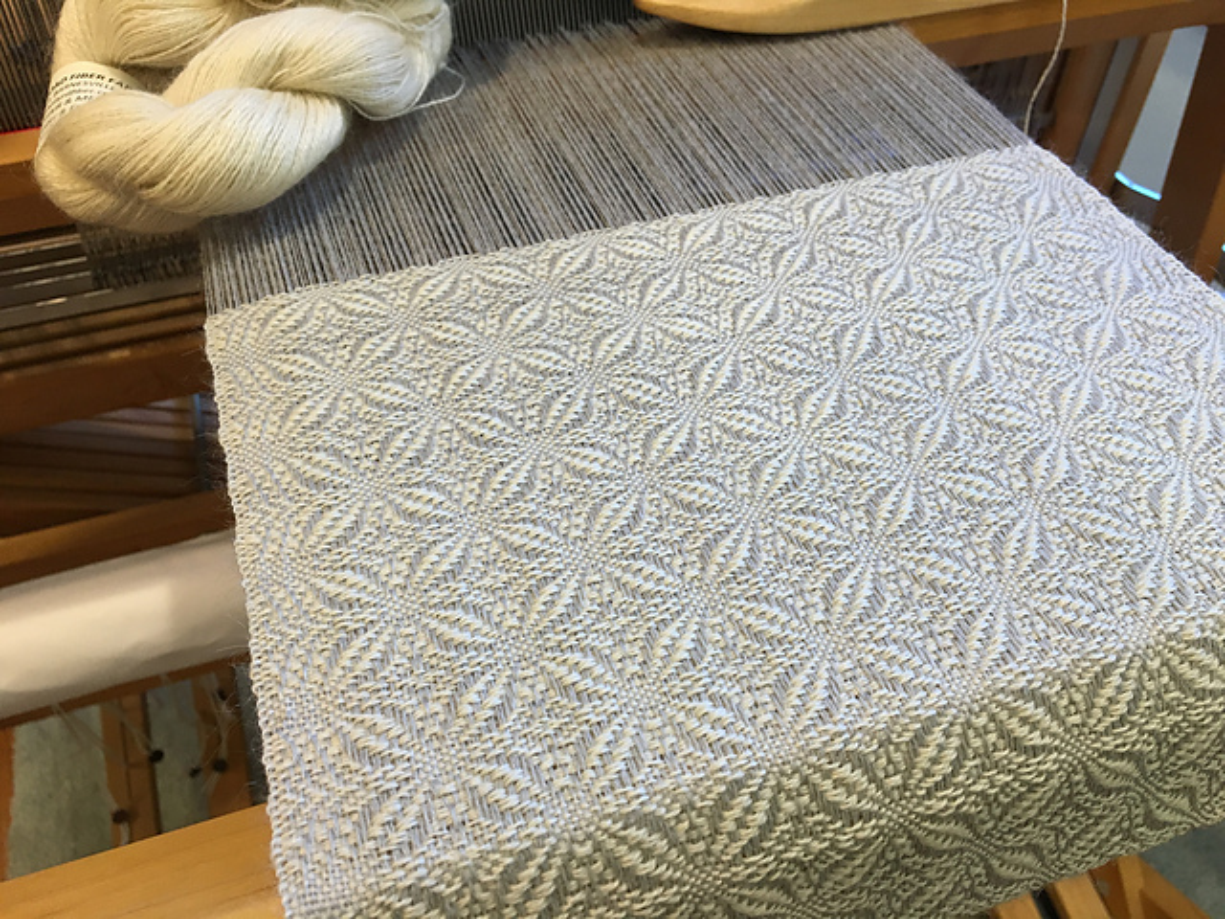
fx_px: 1026
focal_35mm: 29
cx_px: 612
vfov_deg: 48.2
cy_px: 460
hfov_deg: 61.7
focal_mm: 4.15
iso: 40
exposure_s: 1/30
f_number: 2.2
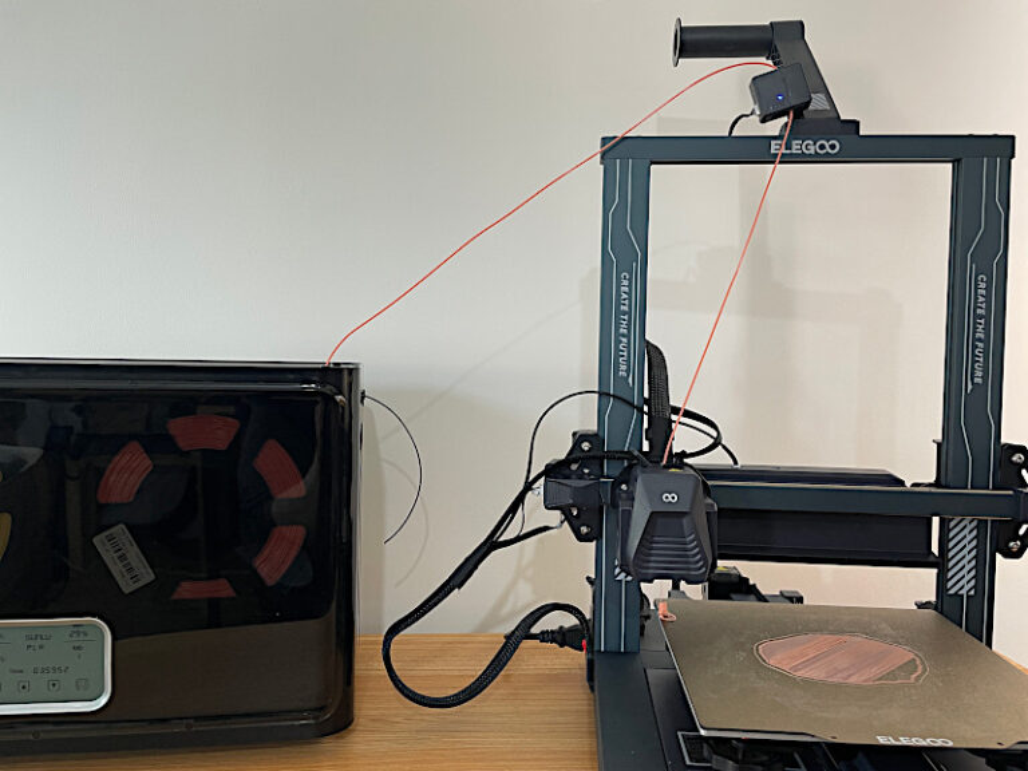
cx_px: 514
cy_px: 386
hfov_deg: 67.3
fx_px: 772
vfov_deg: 53.1
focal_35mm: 26
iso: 80
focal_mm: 4.2
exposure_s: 1/50
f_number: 1.6
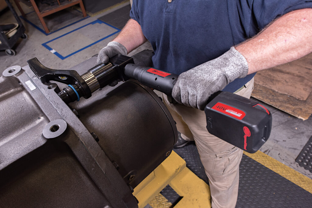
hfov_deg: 73.7
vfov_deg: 53.1
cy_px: 104
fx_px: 208
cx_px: 156
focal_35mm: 24
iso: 400
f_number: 6.3
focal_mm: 24
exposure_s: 1/60
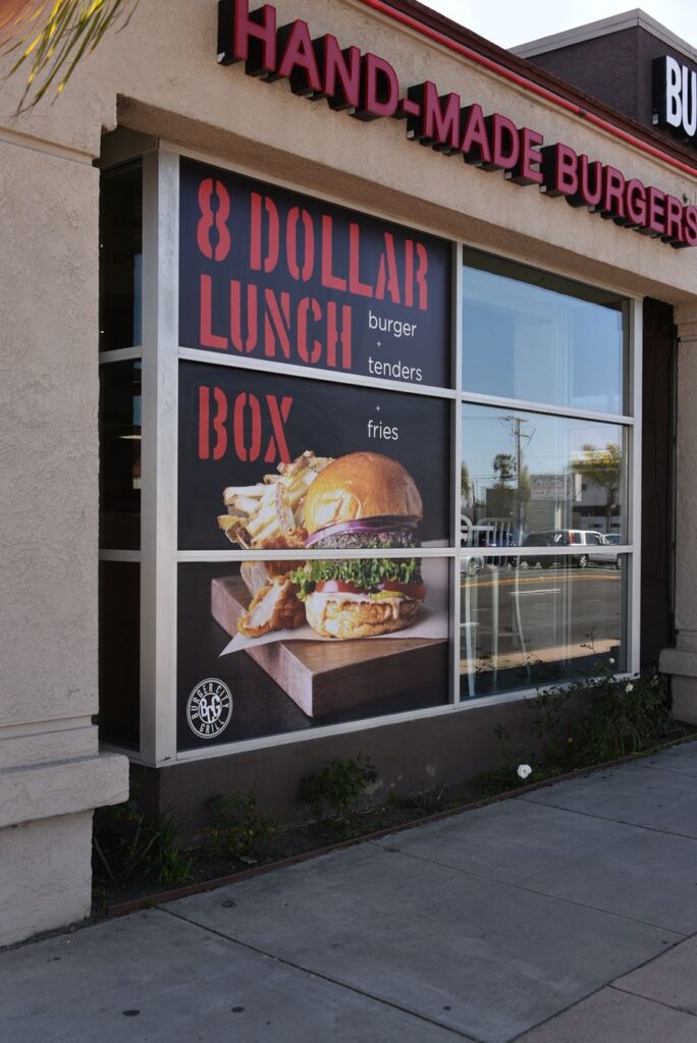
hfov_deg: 35.1
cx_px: 348
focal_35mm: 38
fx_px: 1102
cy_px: 522
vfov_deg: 50.7
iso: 320
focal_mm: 38
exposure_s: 1/250
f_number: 8
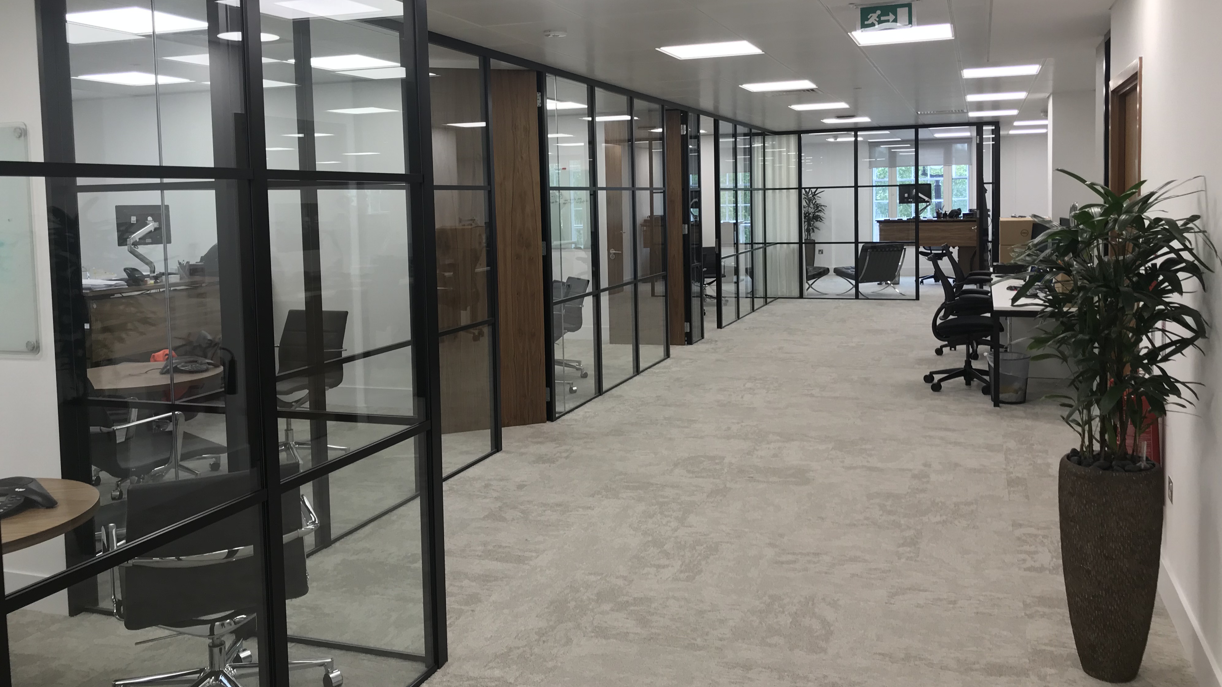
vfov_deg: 37.6
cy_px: 271
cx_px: 620
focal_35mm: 31
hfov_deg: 62.6
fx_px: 1004
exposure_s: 1/50
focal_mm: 3.99
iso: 25
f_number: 1.8
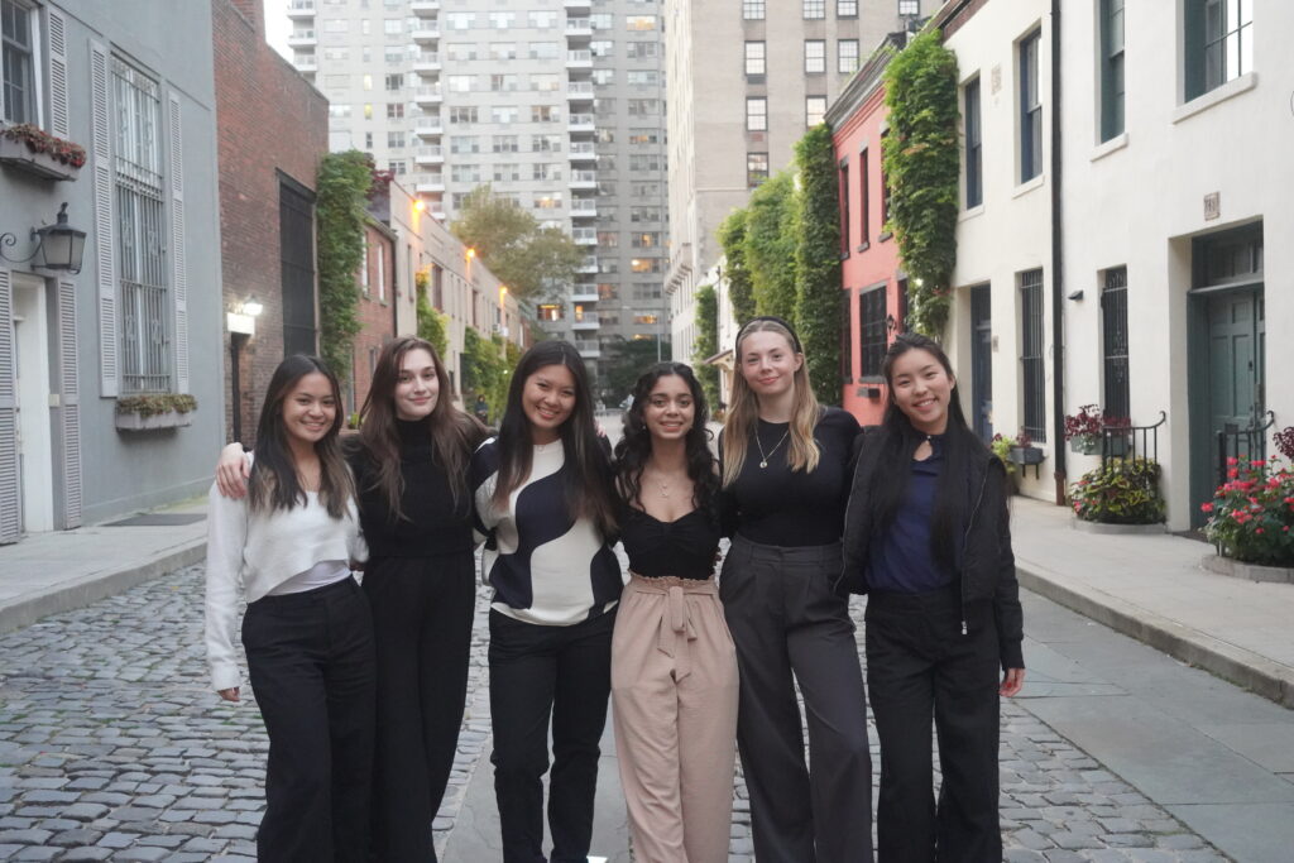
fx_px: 1402
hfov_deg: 49.5
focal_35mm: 39
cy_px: 432
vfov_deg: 34.2
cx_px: 647
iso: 12800
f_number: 5
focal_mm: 39
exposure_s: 1/125
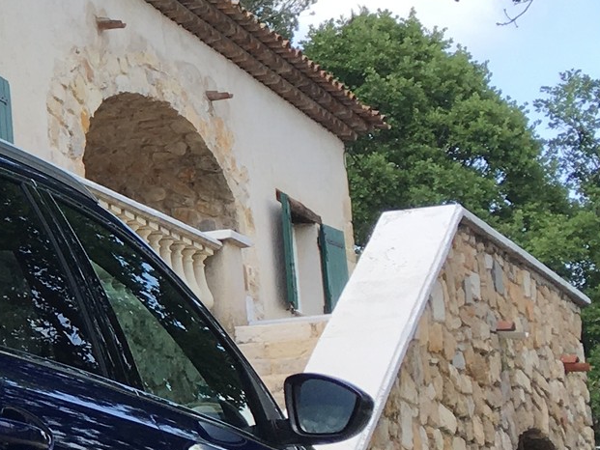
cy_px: 236
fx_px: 2098
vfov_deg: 12.3
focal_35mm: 121
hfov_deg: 14.4
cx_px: -471
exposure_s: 1/516
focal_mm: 4.15
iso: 25
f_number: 2.2
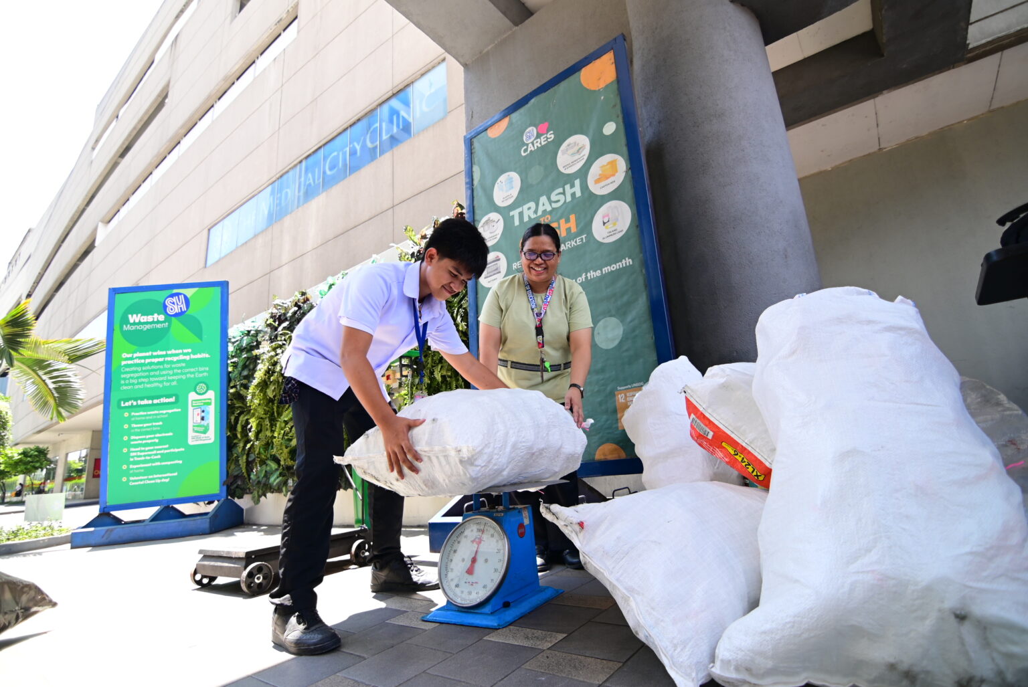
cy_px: 344
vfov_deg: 73.9
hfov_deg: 96.7
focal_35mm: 16
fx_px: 457
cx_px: 514
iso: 100
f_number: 2.8
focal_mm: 11
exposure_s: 1/200
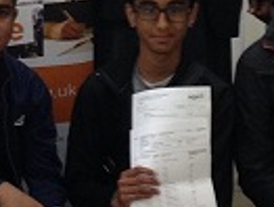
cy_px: -8
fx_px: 1302
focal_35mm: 164
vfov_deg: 9.0
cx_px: 14
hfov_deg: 11.9
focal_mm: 4.12
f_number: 2.4
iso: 160
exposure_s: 1/20
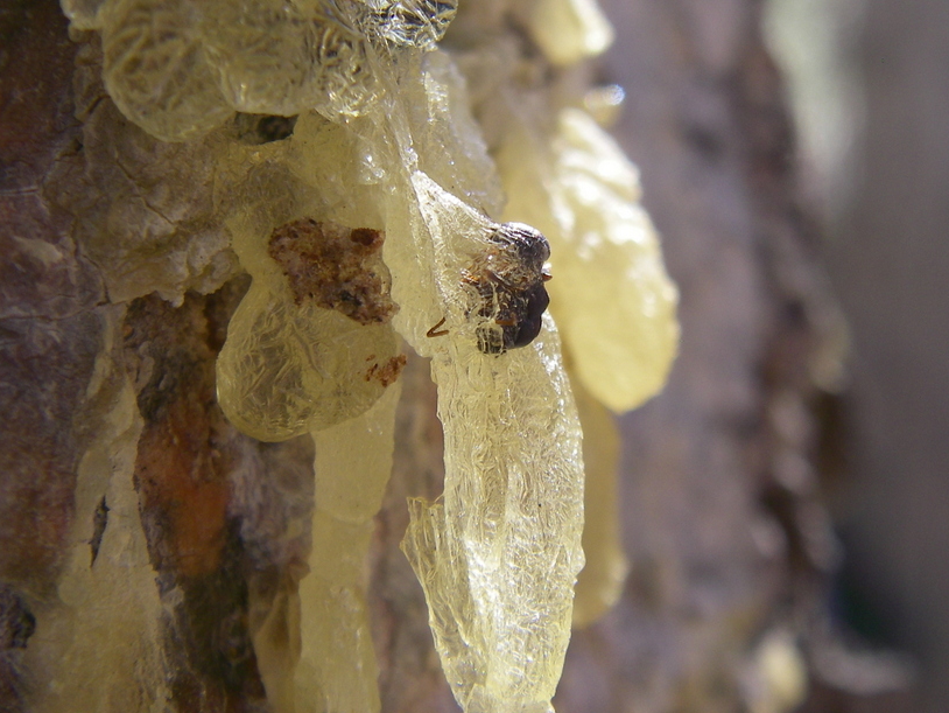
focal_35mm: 56
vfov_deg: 26.0
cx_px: 563
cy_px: 254
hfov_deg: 34.2
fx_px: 1536
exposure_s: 1/100
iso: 64
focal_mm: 6.3
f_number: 3.3
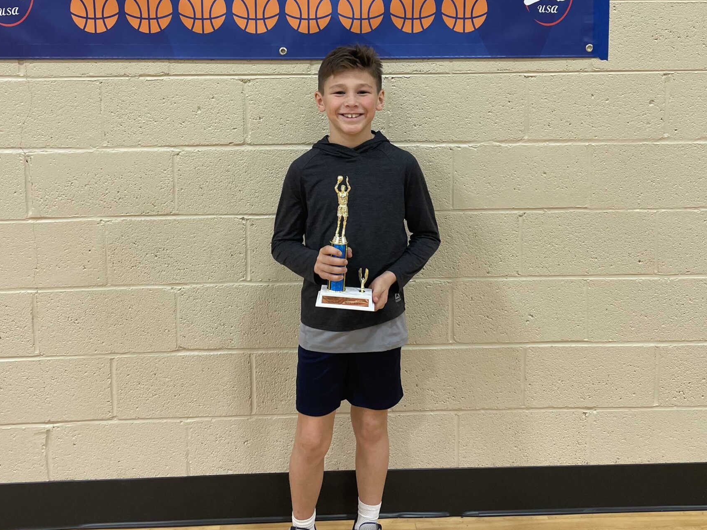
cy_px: 145
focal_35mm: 39
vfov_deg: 36.1
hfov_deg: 47.9
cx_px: 356
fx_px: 796
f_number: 1.6
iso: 80
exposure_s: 1/60
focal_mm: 4.2
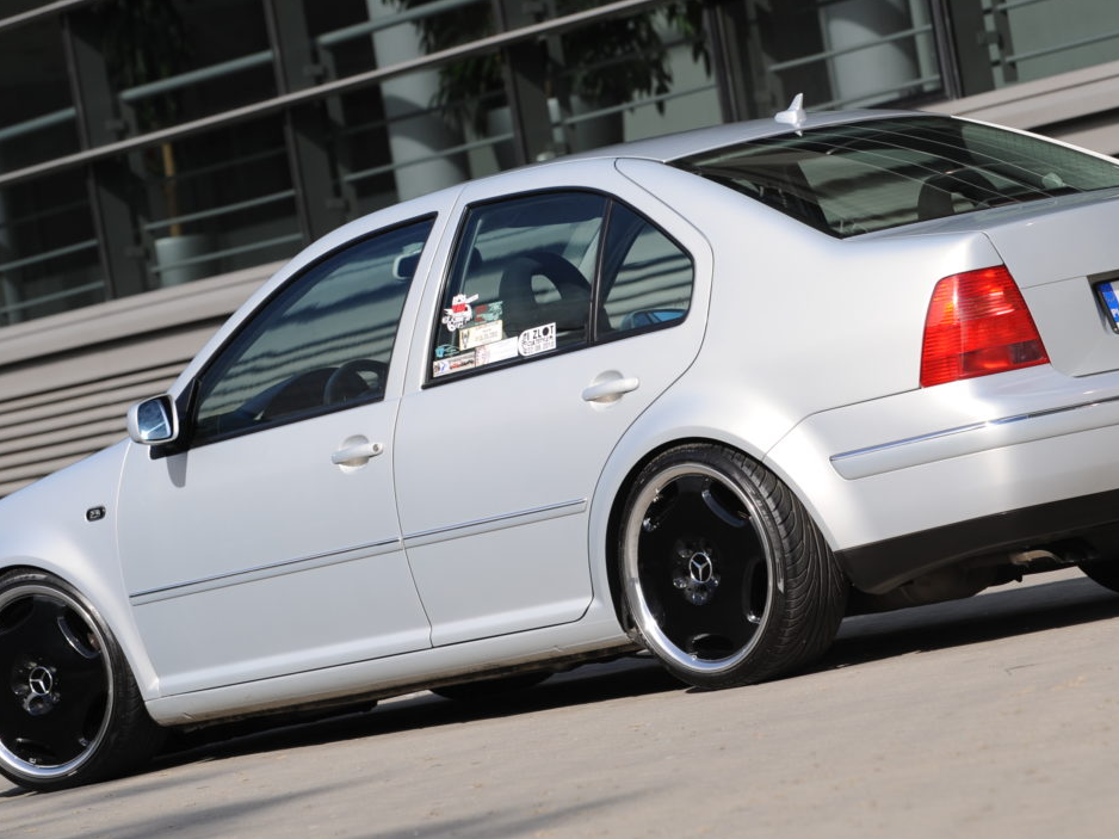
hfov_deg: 8.1
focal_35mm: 246
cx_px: 596
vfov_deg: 6.0
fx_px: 7950
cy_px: 230
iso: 200
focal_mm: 150
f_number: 5.6
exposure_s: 1/250
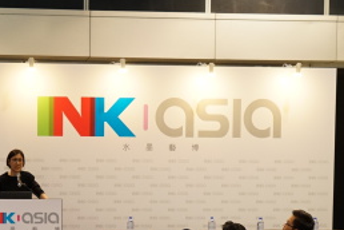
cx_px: 51
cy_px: 241
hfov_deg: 21.5
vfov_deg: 14.4
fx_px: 889
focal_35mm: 93
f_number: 5.6
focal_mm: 30
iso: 2000
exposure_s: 1/60
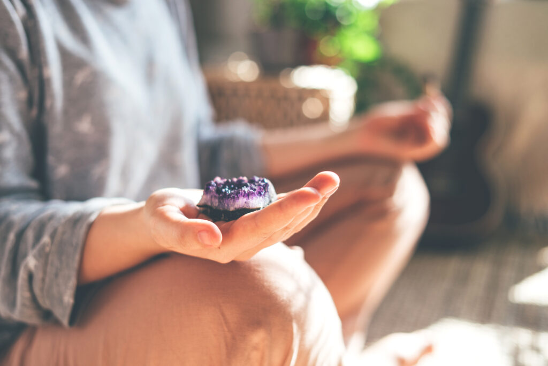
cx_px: 274
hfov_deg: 39.6
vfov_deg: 27.0
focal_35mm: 50
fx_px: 761
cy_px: 183
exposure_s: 1/250
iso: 100
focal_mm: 50
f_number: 2.2
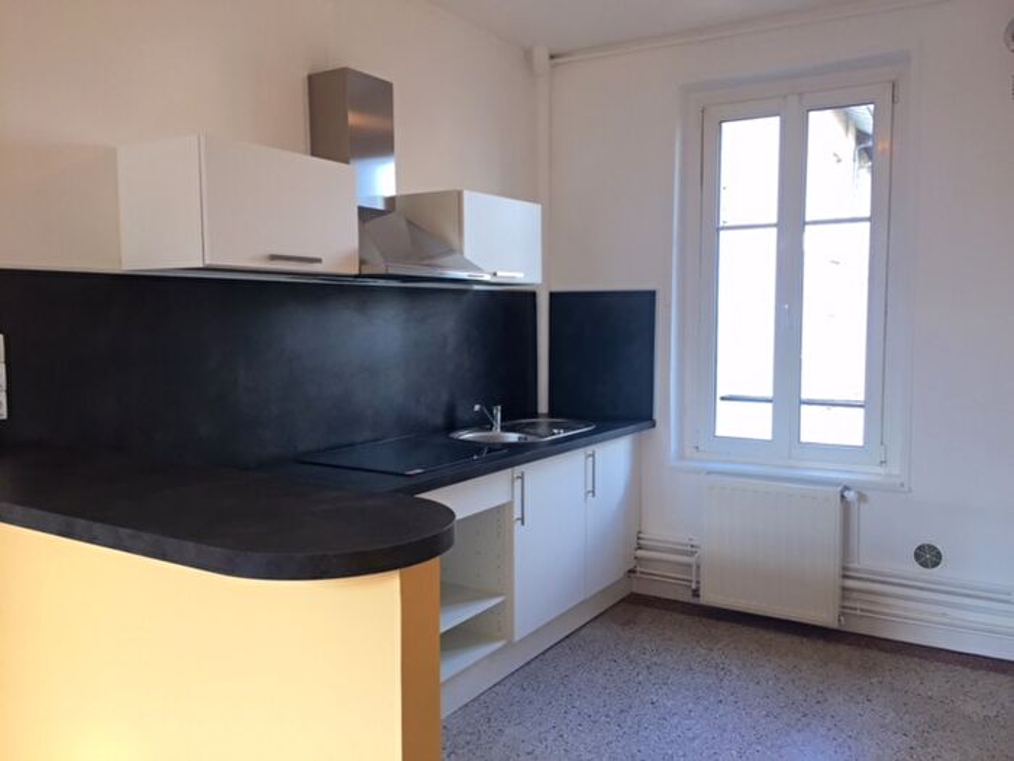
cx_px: 507
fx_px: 849
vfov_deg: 48.2
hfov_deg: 61.7
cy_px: 380
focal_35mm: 29
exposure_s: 1/33
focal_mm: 4.15
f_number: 2.2
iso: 40
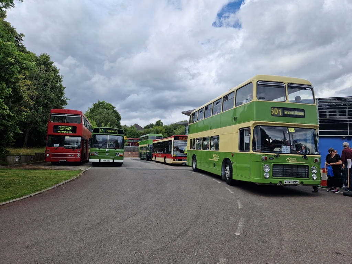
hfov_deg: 73.9
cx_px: 176
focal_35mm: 23
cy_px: 132
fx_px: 234
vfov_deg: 58.9
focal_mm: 5.4
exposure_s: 1/1876
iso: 50
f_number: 1.8
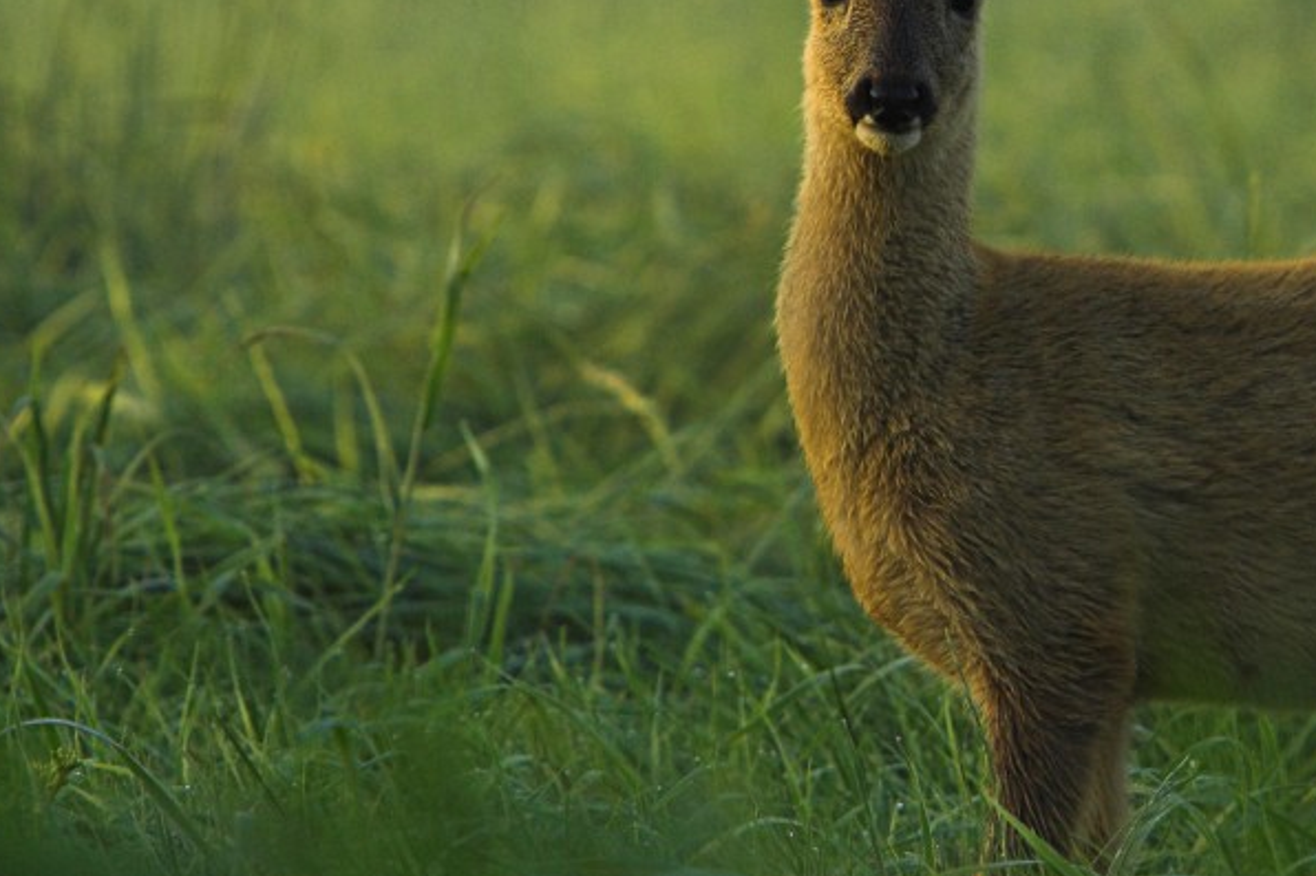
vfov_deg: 1.4
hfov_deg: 2.1
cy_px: 255
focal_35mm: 994
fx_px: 36324
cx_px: 956
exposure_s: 1/80
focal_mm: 400
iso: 400
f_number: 7.1
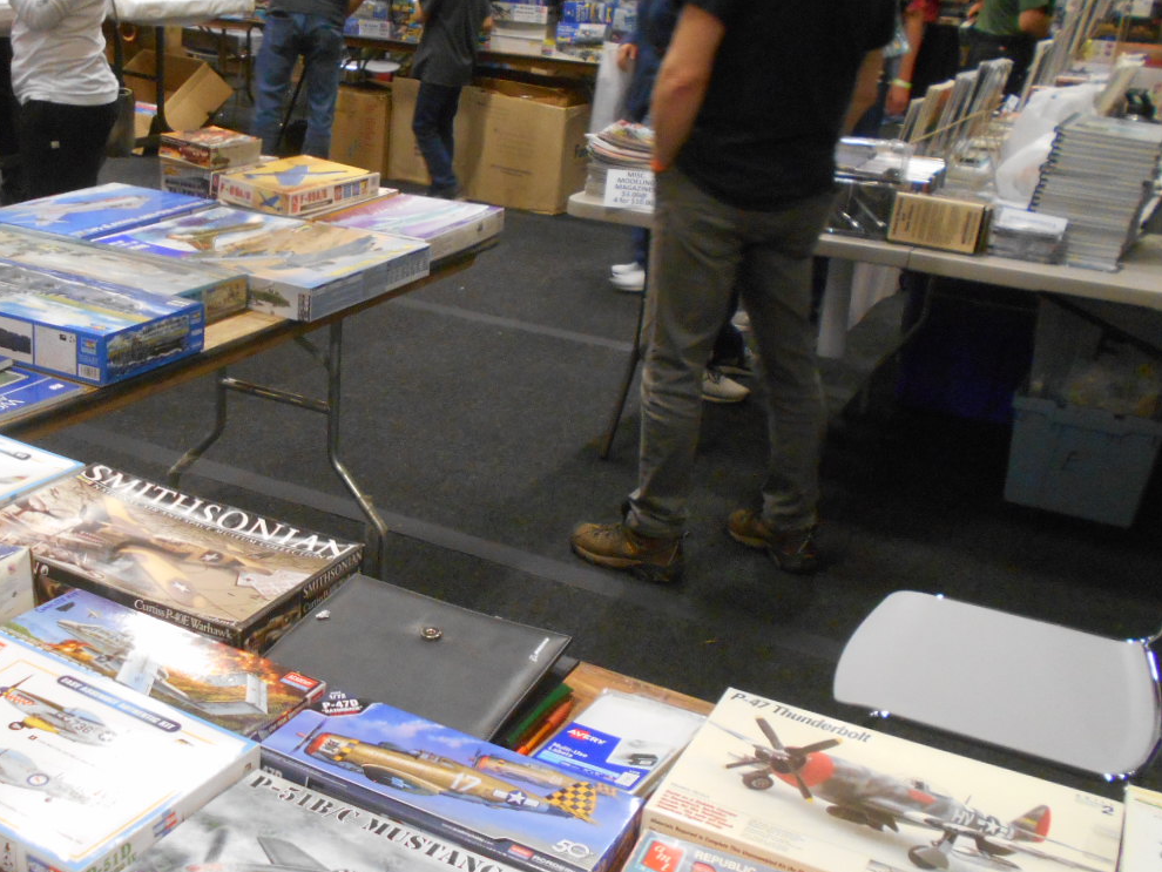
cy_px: 467
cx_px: 369
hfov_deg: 44.0
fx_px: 1410
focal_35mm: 42
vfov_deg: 34.3
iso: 400
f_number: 3.2
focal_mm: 4.6
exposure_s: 1/20
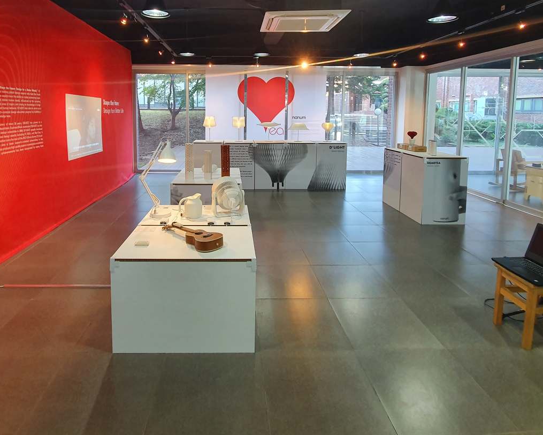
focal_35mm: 20
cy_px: 132
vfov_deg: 65.6
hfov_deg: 80.0
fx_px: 321
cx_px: 235
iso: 160
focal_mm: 1.8
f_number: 2.2
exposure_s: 1/60
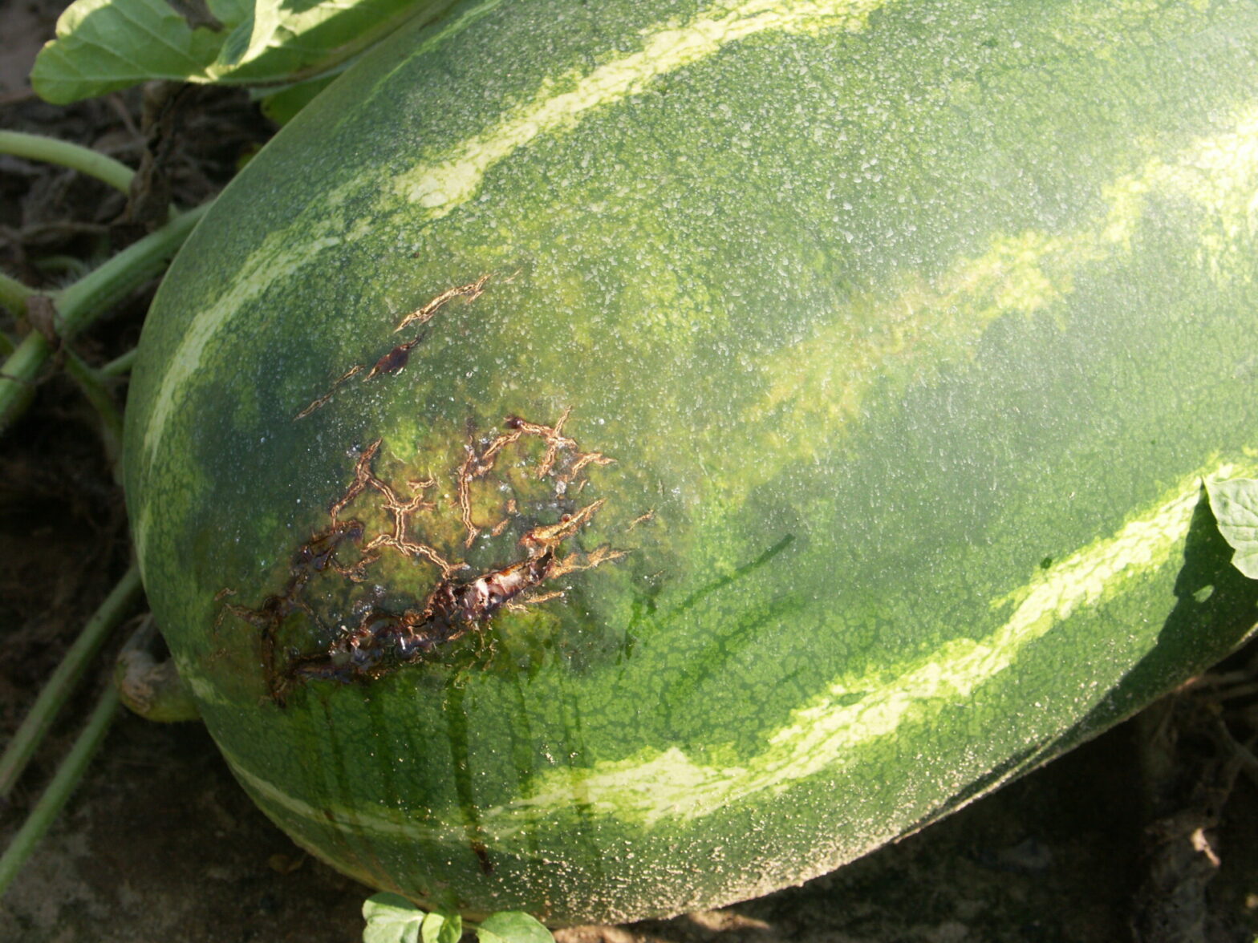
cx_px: 629
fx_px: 2617
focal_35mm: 72
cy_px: 472
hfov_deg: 27.0
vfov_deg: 20.4
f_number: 5
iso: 64
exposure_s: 1/200
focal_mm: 18.4
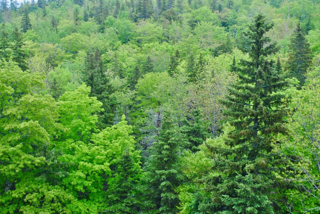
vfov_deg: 28.1
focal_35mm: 48
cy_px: 107
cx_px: 160
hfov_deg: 41.1
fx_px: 427
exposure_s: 1/60
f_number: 5.6
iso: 200
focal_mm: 32
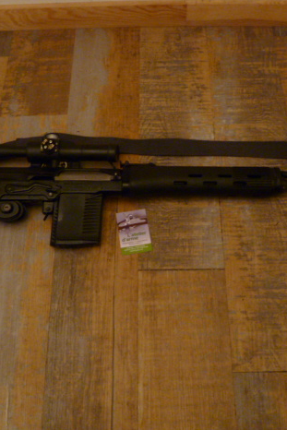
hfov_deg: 33.4
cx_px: 129
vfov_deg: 48.4
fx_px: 478
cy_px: 221
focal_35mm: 40
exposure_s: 1/8
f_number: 3.3
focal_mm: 5
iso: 400
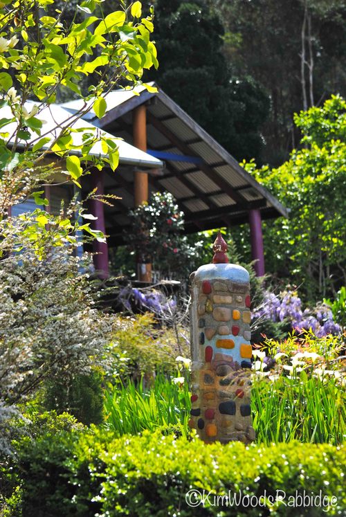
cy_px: 258
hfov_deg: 10.8
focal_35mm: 128
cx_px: 173
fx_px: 1833
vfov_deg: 16.1
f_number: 5
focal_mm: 85
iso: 100
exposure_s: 1/400
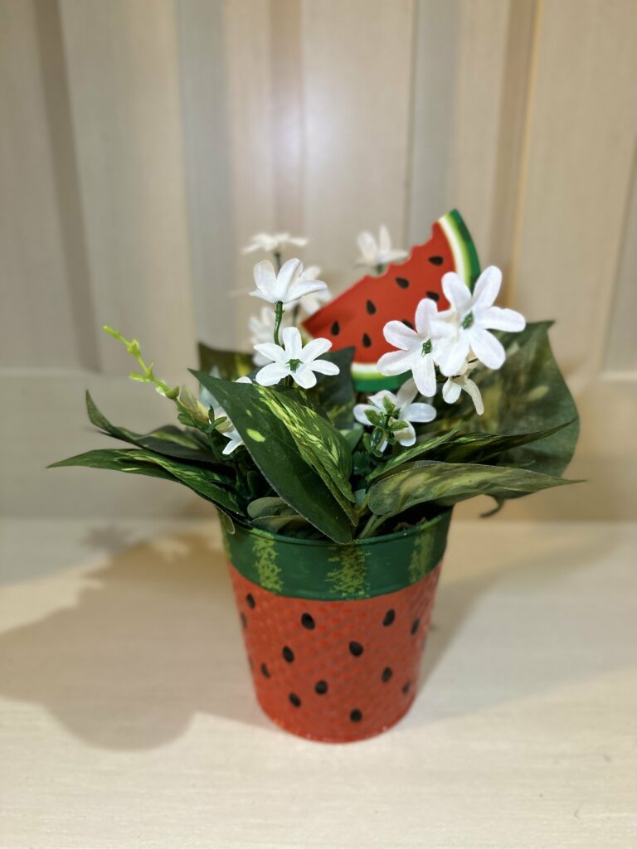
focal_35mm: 24
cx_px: 318
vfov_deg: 71.6
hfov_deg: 56.8
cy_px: 424
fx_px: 589
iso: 320
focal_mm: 6.86
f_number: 1.78
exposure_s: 1/60
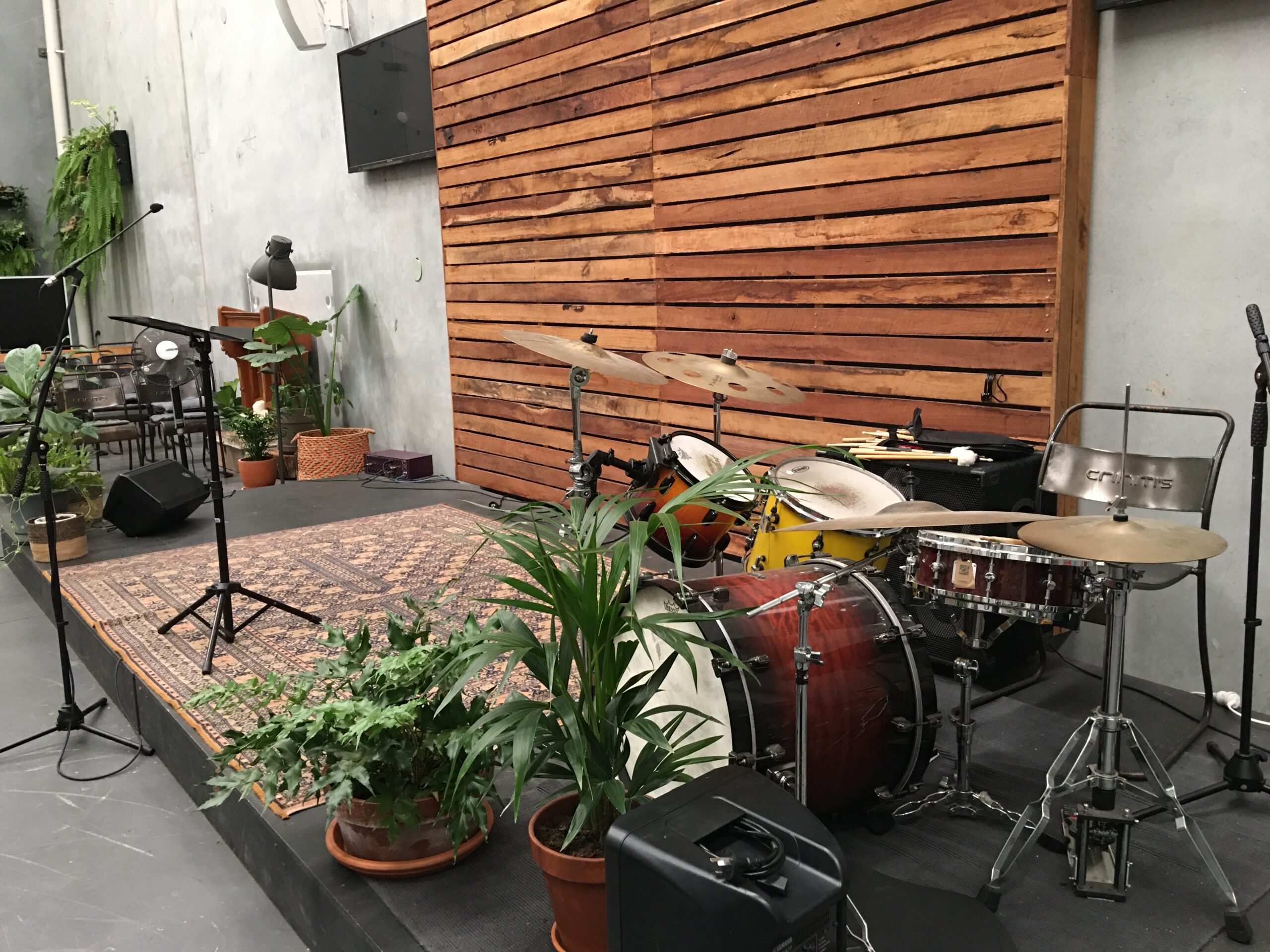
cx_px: 635
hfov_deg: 61.7
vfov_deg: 48.2
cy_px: 476
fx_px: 1064
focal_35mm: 29
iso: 80
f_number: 2.2
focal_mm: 4.15
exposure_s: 1/8
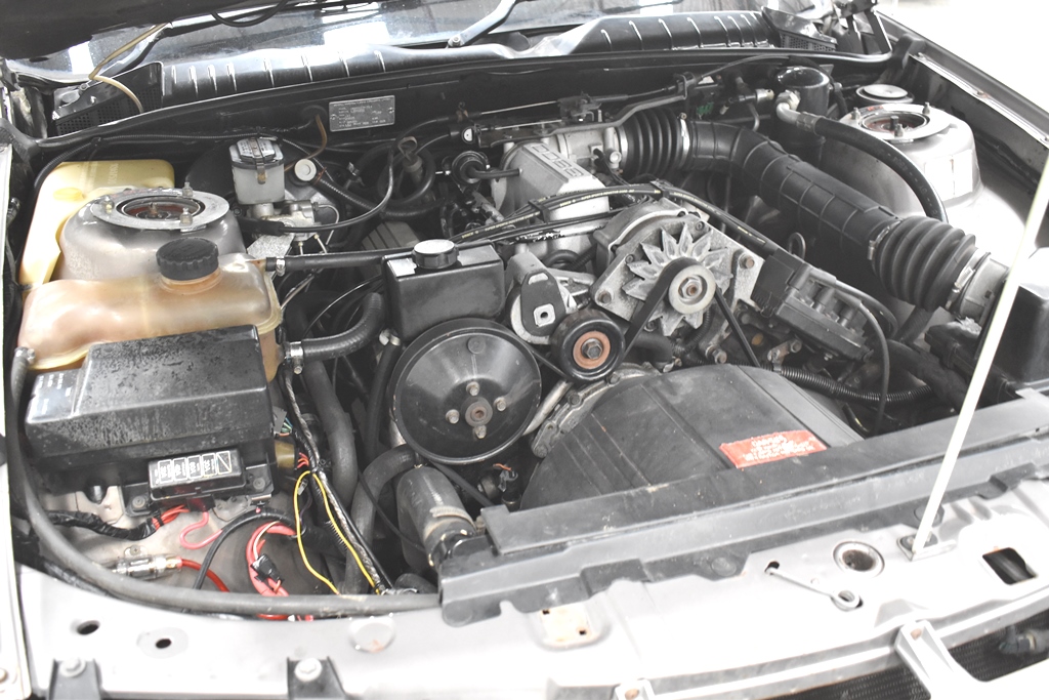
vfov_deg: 38.4
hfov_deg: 55.1
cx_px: 524
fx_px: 1005
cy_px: 350
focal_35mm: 34
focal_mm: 23
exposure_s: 1/40
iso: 2500
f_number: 3.8
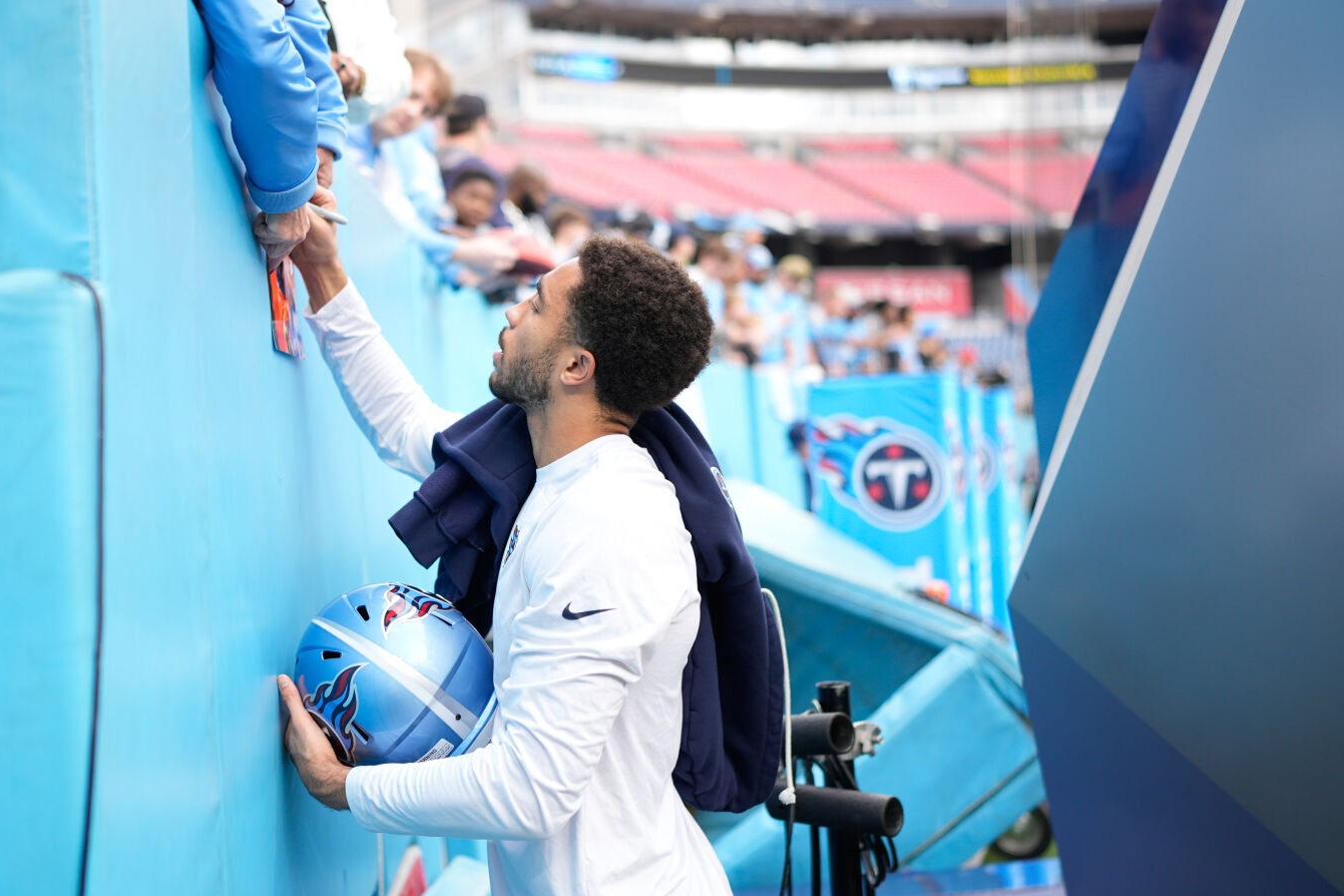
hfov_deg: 42.3
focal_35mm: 46
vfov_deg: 29.2
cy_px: 363
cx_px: 479
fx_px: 1717
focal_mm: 35
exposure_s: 1/2000
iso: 250
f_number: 1.4
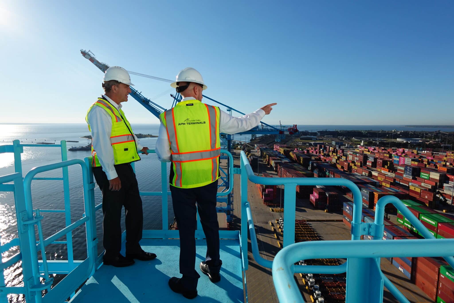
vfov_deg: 61.9
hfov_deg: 84.0
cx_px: 227
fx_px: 252
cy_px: 152
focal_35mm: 20
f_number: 2
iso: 125
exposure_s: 1/6400
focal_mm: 7.6
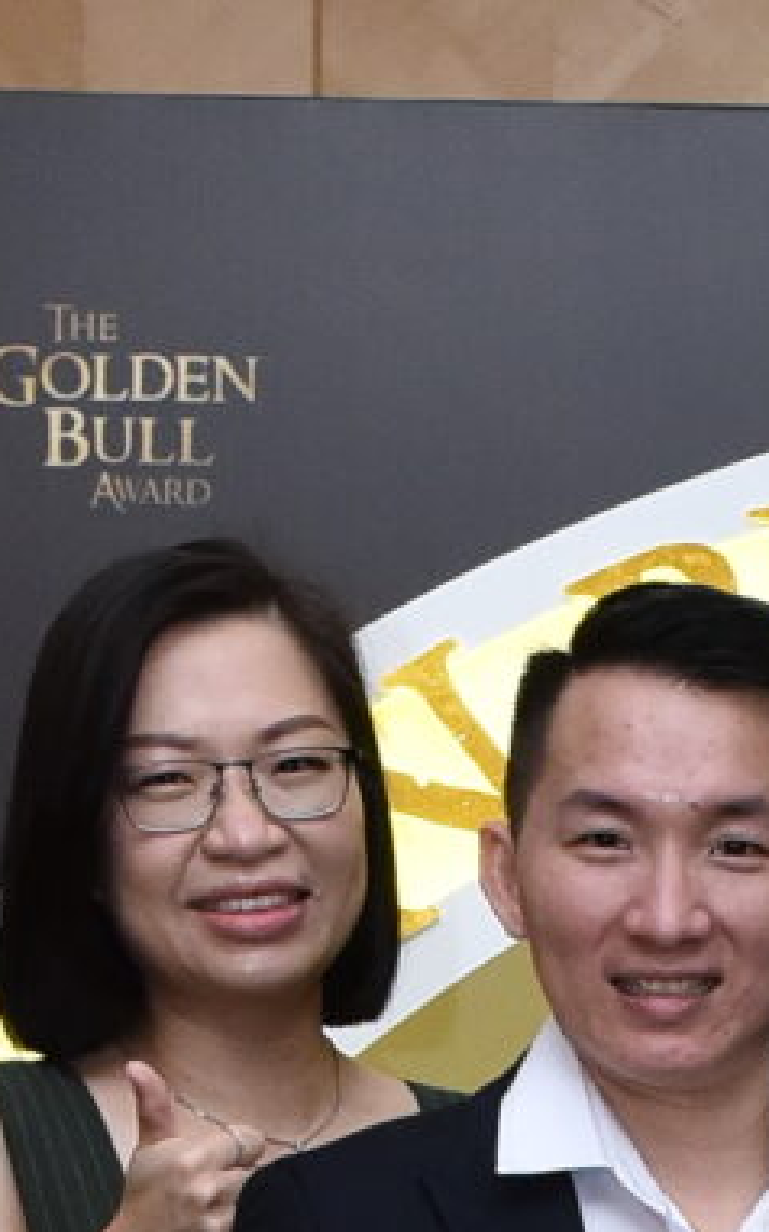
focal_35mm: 219
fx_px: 7346
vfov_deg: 9.2
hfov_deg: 5.9
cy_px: 2070
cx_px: 1297
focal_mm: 32
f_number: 8
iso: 2000
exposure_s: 1/125
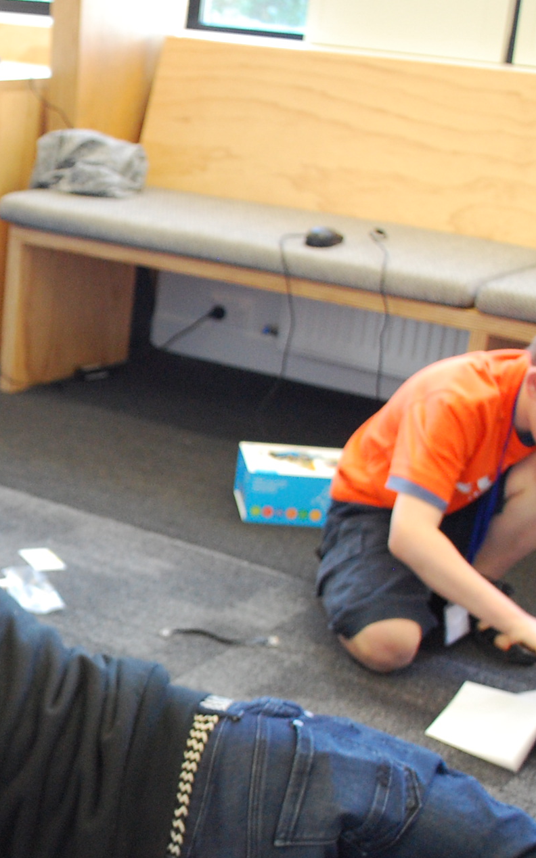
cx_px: -138
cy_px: 539
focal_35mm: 70
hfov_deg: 17.6
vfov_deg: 29.3
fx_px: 1637
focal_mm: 20
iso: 800
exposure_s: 1/50
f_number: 3.8
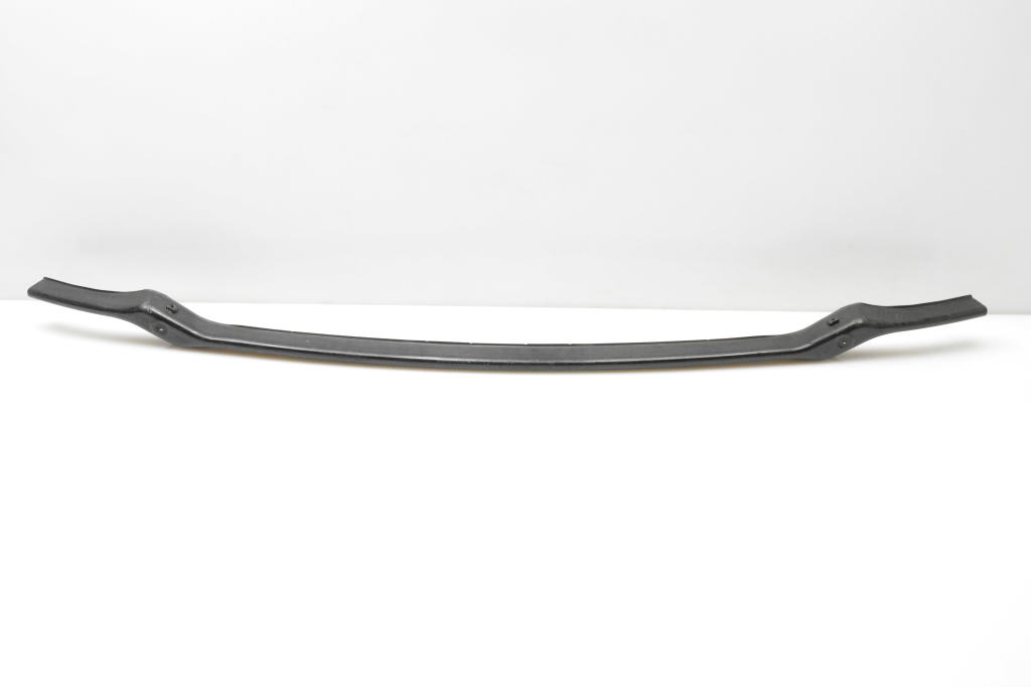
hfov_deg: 46.4
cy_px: 344
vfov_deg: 31.9
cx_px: 516
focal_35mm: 42
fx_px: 1202
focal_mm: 28
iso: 6400
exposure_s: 1/250
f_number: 8
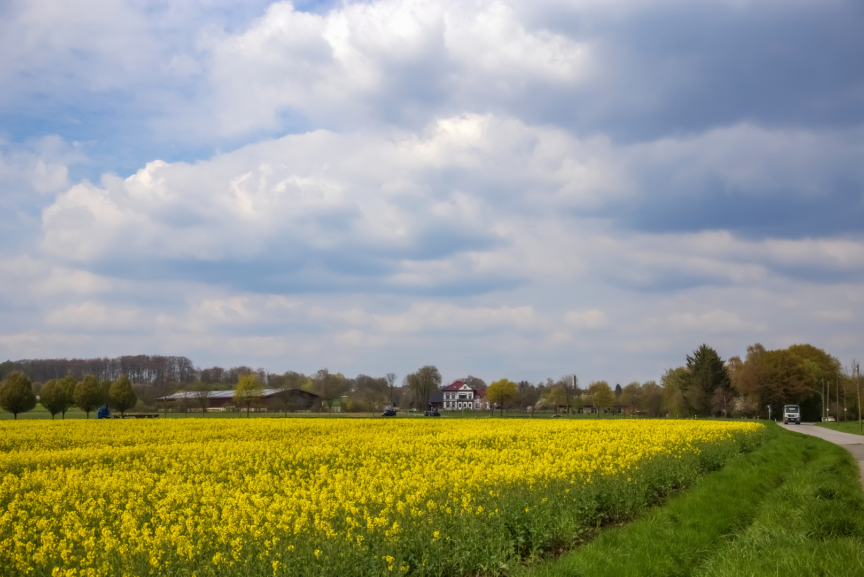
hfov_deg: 42.7
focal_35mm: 46
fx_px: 1105
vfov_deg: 29.3
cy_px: 288
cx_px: 432
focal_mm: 47
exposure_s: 1/2500
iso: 160
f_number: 5
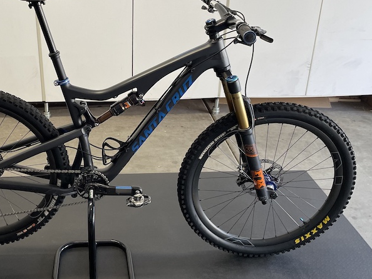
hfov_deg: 51.6
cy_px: 131
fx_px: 376
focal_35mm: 35
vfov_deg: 40.7
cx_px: 122
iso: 100
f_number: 1.6
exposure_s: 1/120
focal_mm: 4.2
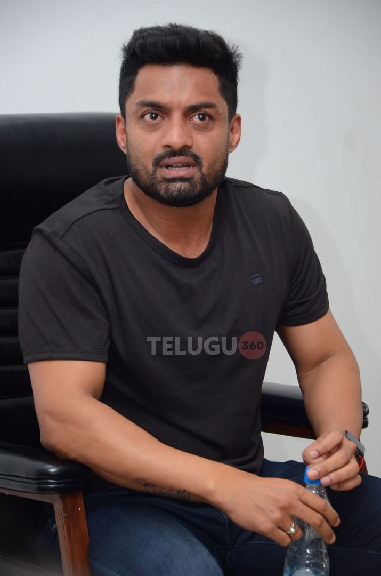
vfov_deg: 14.9
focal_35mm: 138
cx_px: 190
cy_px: 288
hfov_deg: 9.9
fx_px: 2201
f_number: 5.6
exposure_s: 1/125
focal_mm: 92
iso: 2000
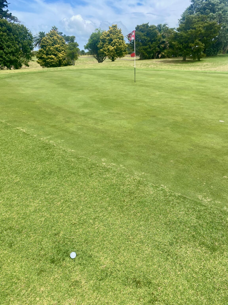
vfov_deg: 67.3
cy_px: 152
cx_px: 114
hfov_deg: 53.1
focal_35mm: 26
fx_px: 228
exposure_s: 1/2513
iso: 32
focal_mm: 4.25
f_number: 1.8
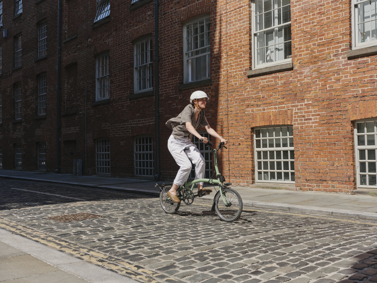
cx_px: 188
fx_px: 436
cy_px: 142
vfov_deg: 36.0
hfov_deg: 46.8
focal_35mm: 40
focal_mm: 50
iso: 320
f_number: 7.1
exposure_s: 1/1250
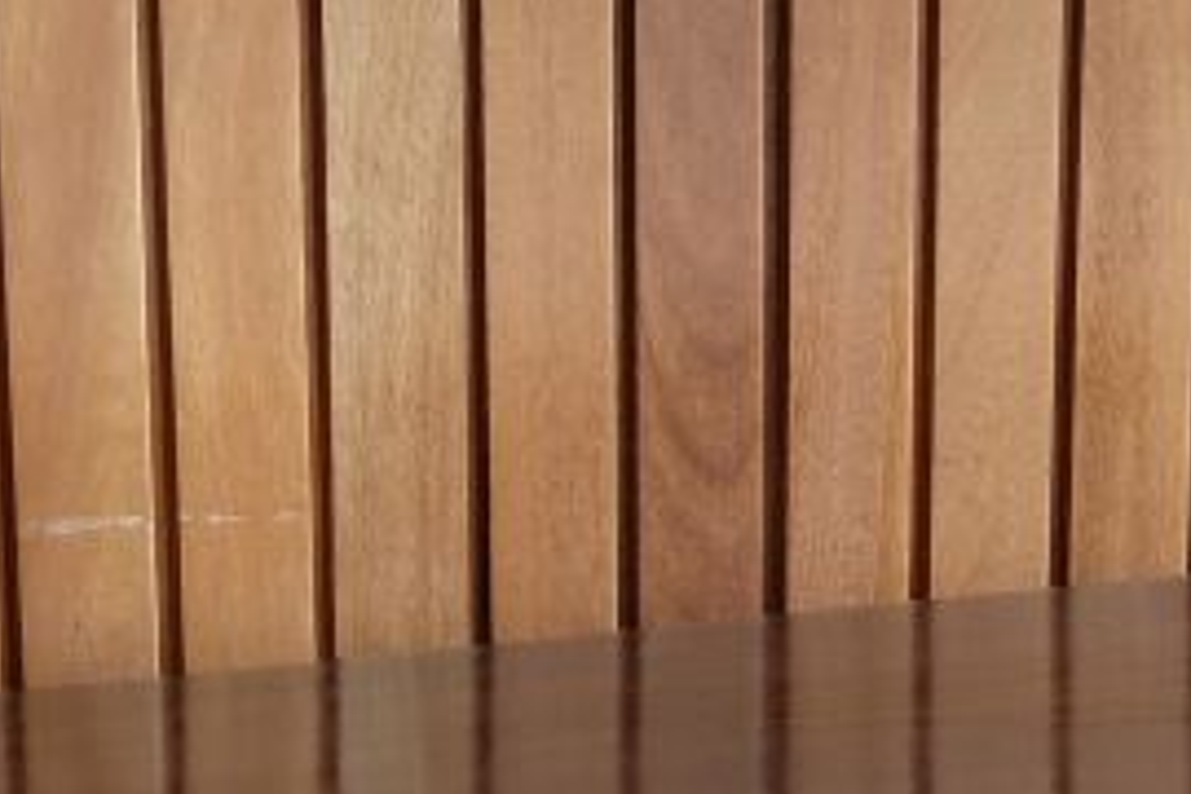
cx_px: 1006
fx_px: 6616
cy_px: 1769
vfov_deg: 6.6
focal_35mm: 200
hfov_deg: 10.2
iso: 800
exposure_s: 1/40
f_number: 4
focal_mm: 24
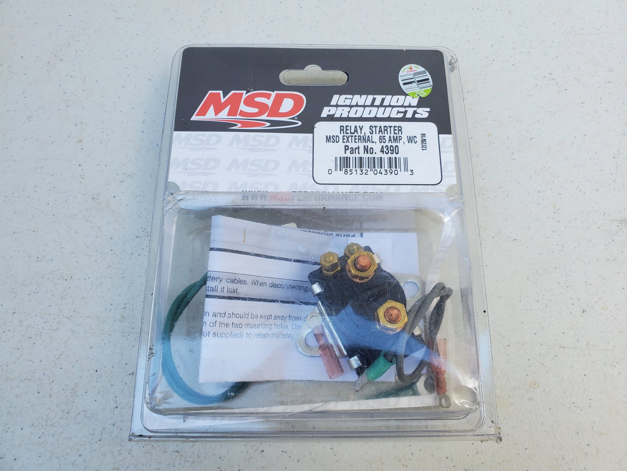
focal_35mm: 26
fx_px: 471
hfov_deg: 67.3
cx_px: 314
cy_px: 236
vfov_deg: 53.1
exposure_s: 1/164
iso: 50
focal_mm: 4.3
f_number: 2.4
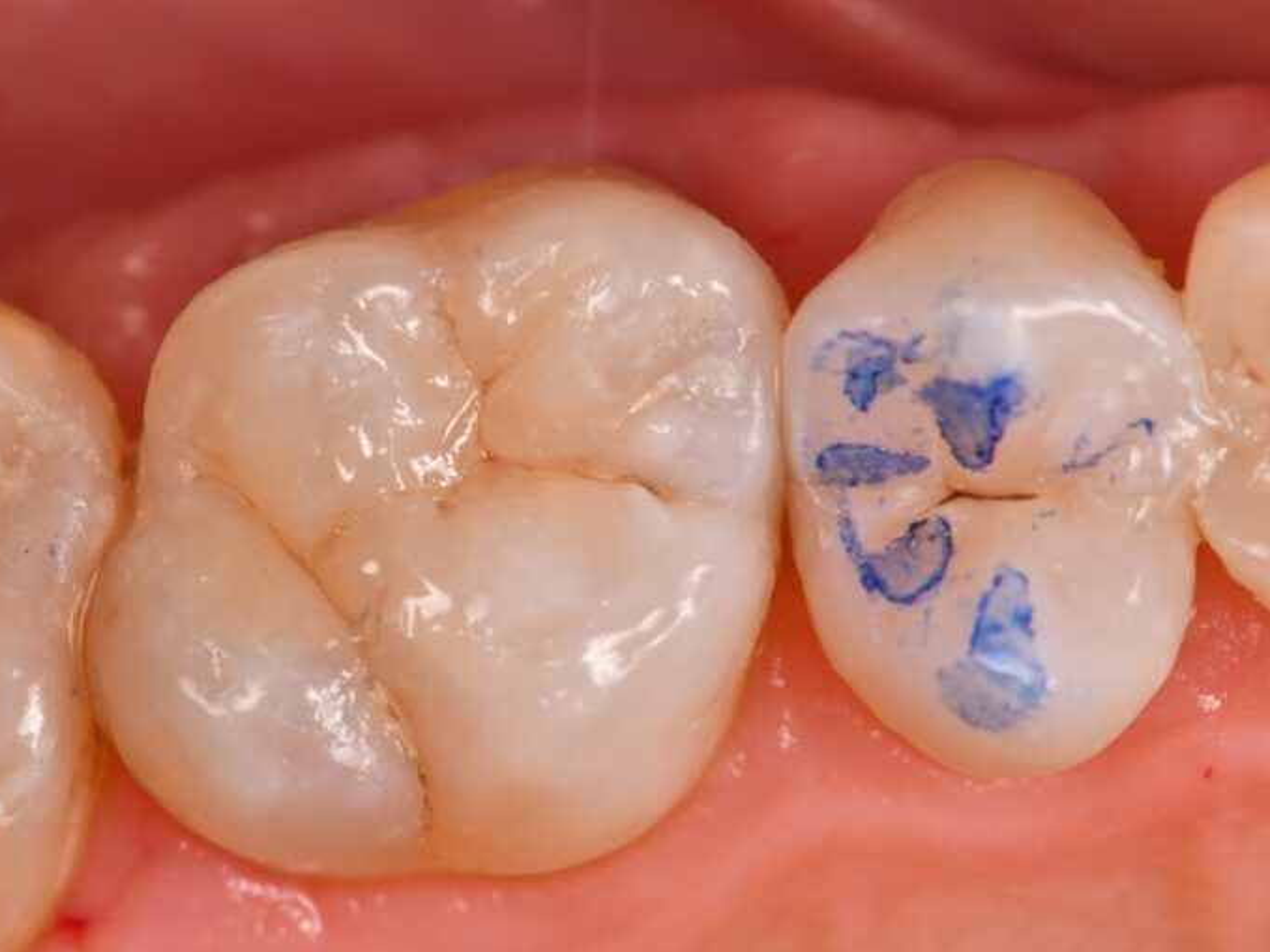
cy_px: 477
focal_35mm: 171
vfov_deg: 8.7
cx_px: 553
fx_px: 6271
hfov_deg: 11.6
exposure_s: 1/160
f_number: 32
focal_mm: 105
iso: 200
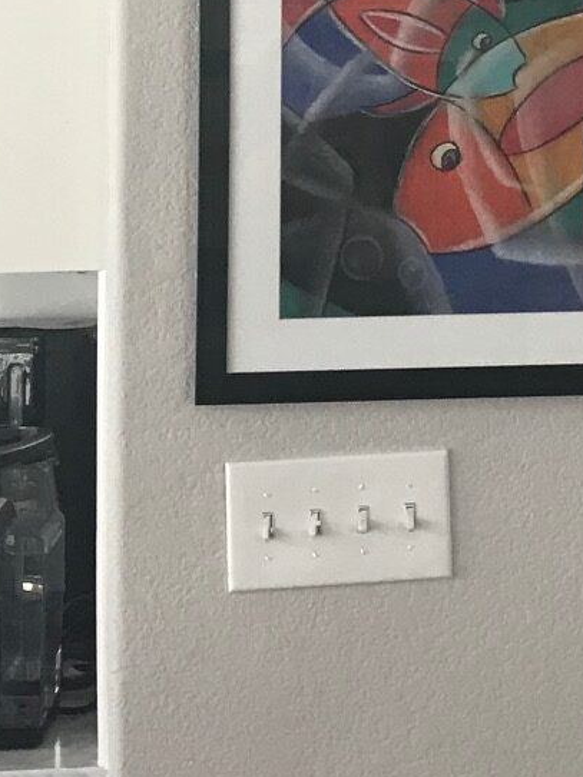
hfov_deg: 14.0
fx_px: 2336
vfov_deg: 18.0
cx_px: 572
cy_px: -132
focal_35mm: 104
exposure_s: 1/20
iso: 40
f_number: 1.8
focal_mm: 3.99
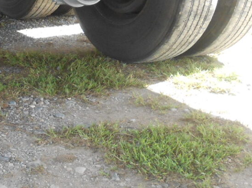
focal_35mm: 84
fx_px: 611
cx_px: 4
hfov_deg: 22.5
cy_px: -12
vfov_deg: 17.1
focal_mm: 5.3
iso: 250
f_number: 3.8
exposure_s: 1/250
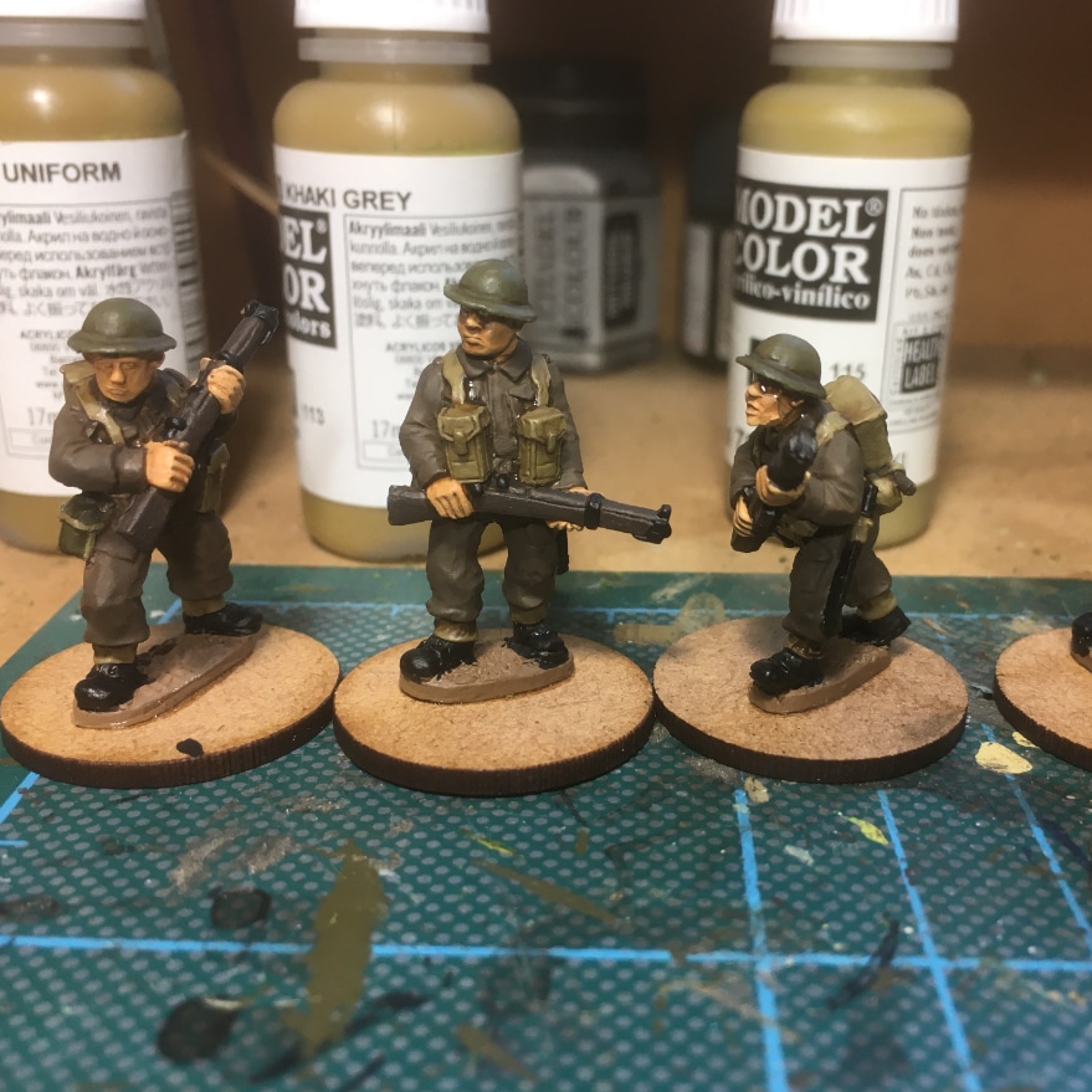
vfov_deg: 47.2
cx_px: 651
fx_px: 1249
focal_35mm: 35
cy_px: 550
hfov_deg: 47.0
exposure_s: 1/33
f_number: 2.2
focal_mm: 4.15
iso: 25
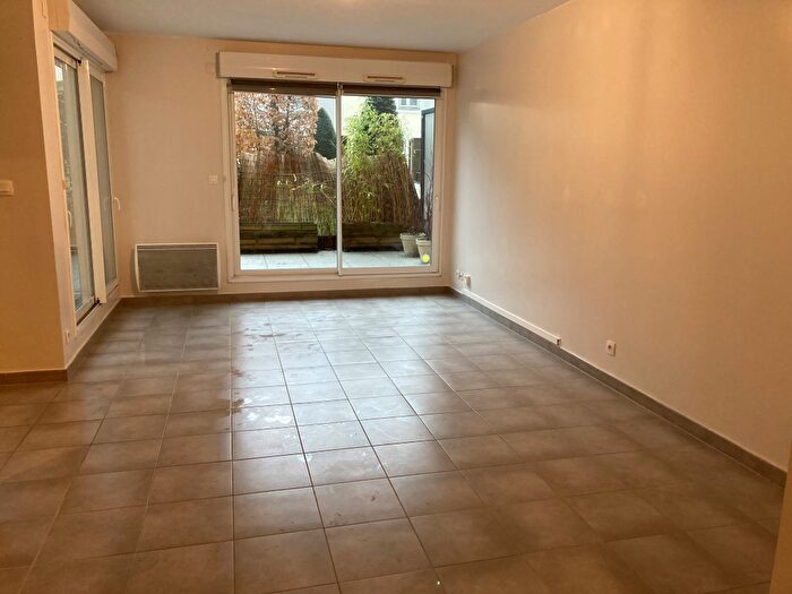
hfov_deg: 63.4
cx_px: 396
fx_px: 641
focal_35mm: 28
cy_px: 297
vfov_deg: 49.7
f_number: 1.8
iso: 125
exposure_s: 1/50
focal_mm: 3.99
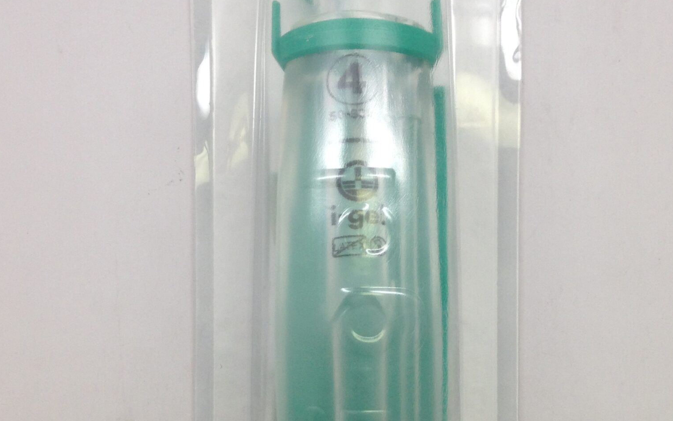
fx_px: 1082
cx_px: 367
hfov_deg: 34.5
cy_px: 350
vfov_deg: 21.7
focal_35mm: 59
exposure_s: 1/60
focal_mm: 4.12
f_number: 2.4
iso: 64
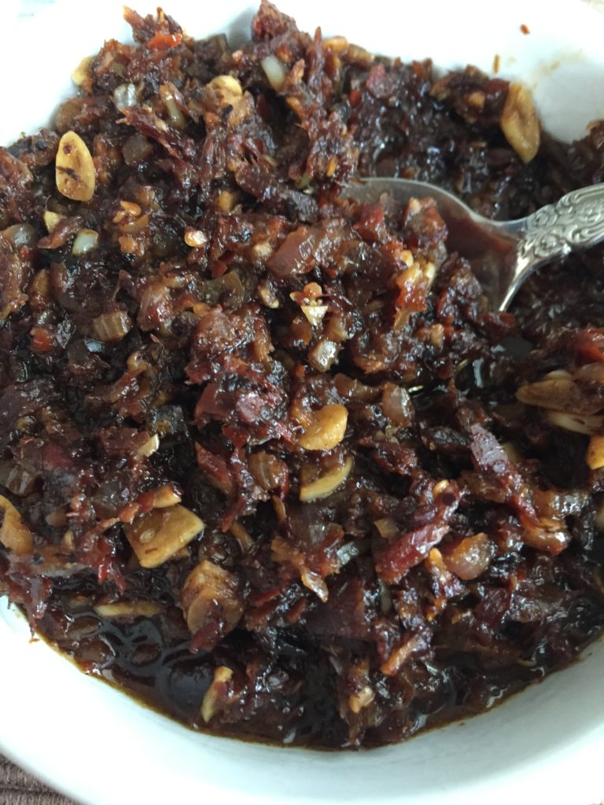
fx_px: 675
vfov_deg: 61.7
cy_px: 402
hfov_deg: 48.2
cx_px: 302
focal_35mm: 29
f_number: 2.2
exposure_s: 1/15
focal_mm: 4.15
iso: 320
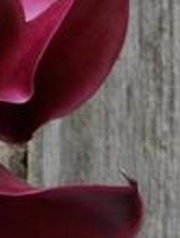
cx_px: -137
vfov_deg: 13.5
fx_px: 1009
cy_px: 71
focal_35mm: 146
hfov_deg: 9.7
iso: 800
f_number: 3.7
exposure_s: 1/100
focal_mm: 5.6
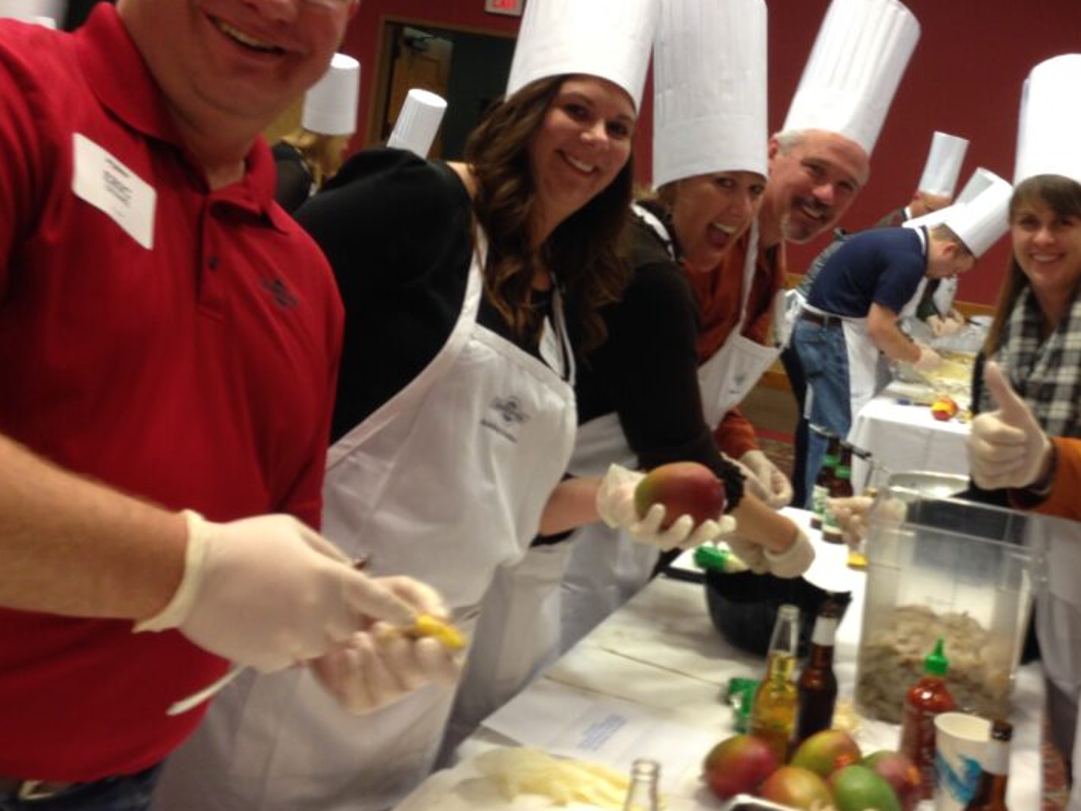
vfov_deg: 30.1
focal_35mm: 48
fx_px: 1499
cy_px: 300
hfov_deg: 39.1
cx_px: 729
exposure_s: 1/20
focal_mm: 4.12
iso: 64
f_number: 2.4
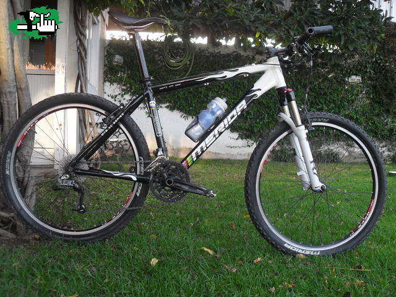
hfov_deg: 52.6
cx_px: 198
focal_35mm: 35
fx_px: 401
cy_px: 148
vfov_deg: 40.7
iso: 100
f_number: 2.8
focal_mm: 6.2
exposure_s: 1/90
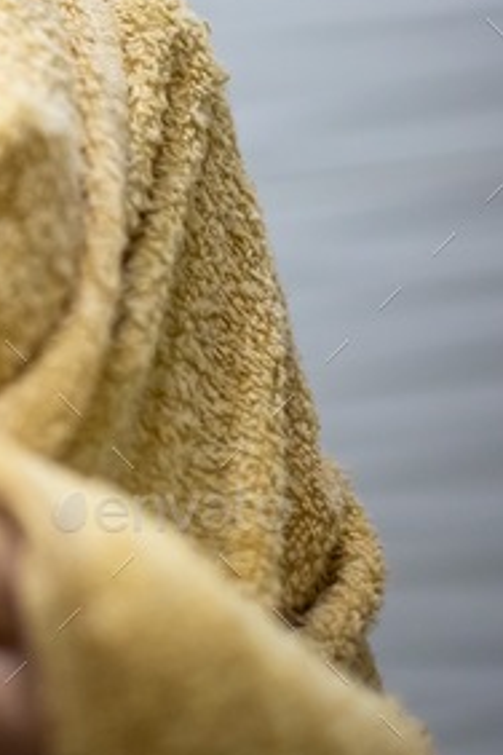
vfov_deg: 12.5
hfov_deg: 8.6
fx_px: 3290
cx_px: -238
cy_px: -313
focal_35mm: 157
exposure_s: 1/160
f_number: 2.8
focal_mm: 50
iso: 1100
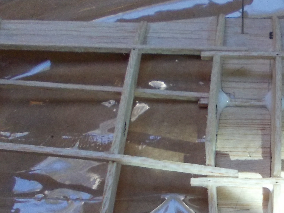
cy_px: 158
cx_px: 282
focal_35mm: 68
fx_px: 558
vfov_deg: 21.4
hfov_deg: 27.0
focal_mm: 4
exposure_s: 1/25
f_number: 2.7
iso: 180
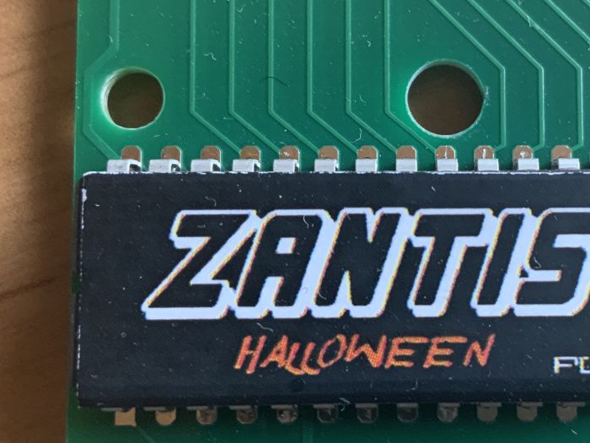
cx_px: 422
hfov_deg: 32.8
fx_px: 989
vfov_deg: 25.2
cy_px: 226
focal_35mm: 58
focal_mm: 3
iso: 160
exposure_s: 1/60
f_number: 1.8
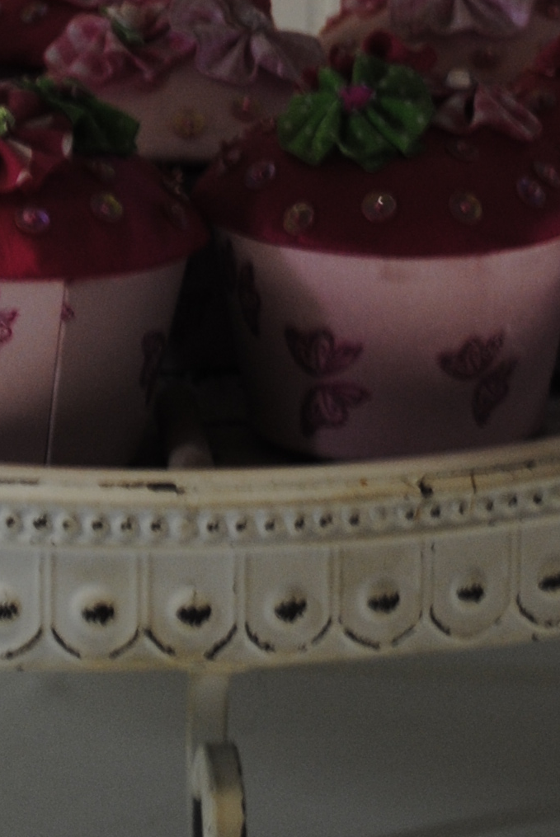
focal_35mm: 206
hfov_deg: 6.7
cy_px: -322
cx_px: 156
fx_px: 4795
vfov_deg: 9.7
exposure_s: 1/30
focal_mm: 36
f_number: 5
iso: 200
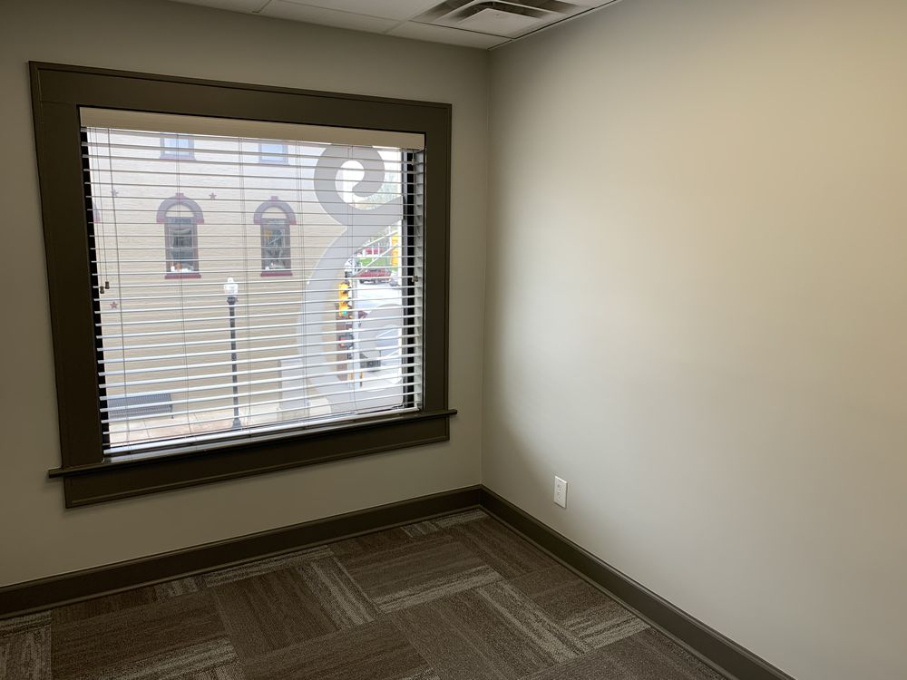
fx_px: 681
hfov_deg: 67.3
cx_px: 454
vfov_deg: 53.1
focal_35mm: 26
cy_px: 340
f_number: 1.8
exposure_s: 1/120
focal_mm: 4.25
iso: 32
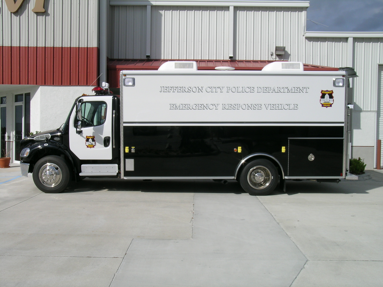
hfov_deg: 47.9
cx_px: 192
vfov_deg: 36.8
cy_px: 144
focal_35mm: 39
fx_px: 432
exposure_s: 1/354
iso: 50
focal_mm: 8
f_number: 7.8
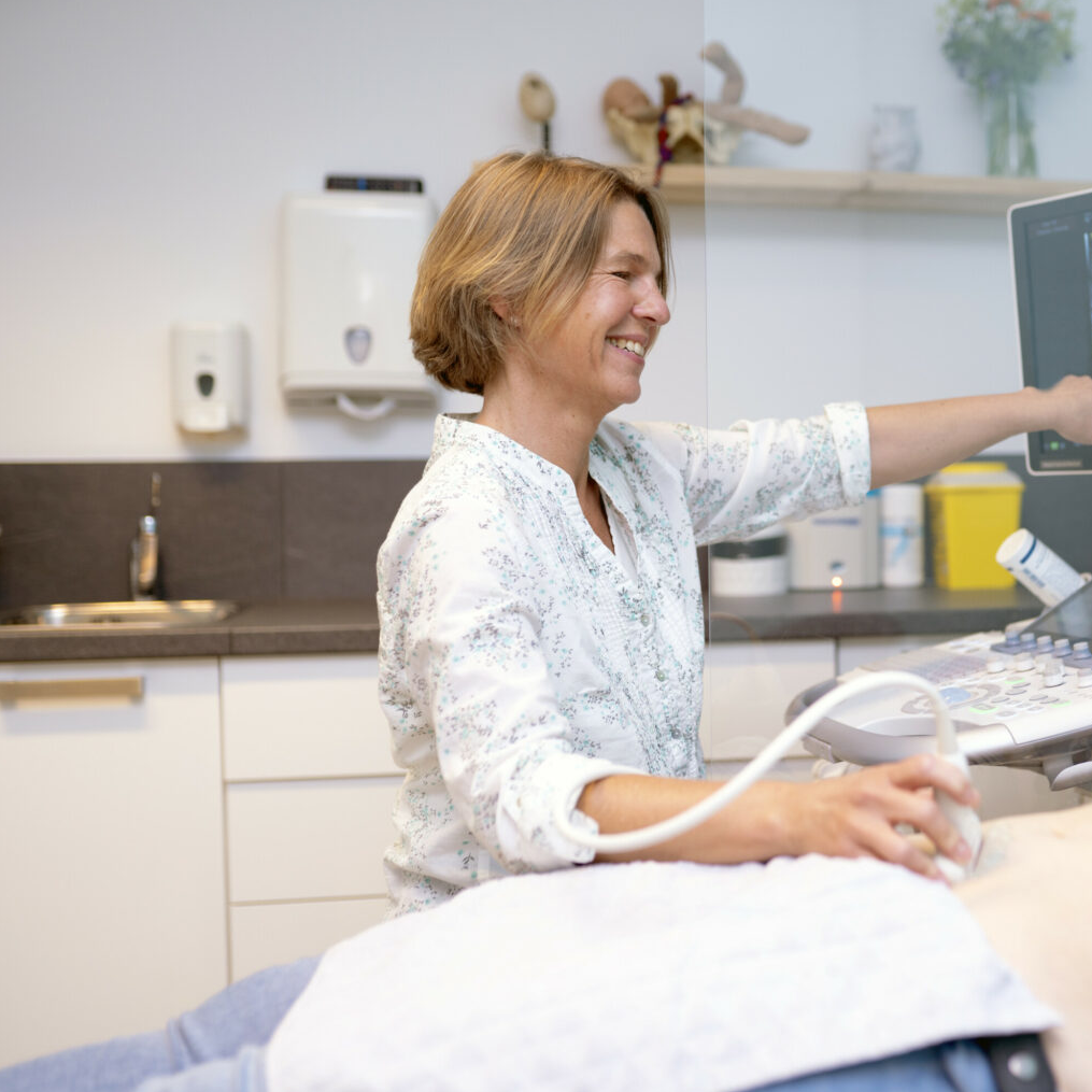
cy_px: 544
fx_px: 1606
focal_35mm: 45
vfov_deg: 37.6
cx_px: 807
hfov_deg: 36.7
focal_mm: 35
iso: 320
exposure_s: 1/160
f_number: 2
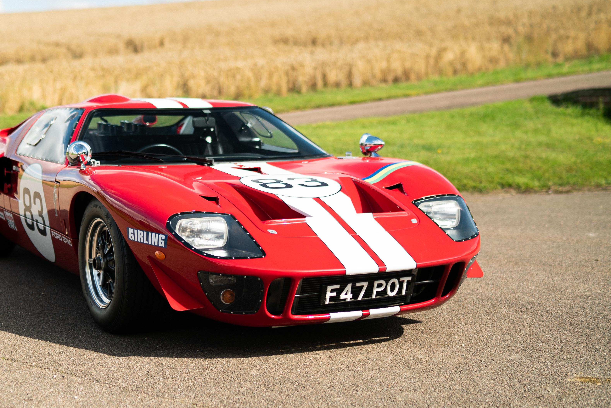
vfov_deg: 20.3
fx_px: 1138
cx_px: 206
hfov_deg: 29.9
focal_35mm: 67
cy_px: 151
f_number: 2.8
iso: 250
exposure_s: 1/3200
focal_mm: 50
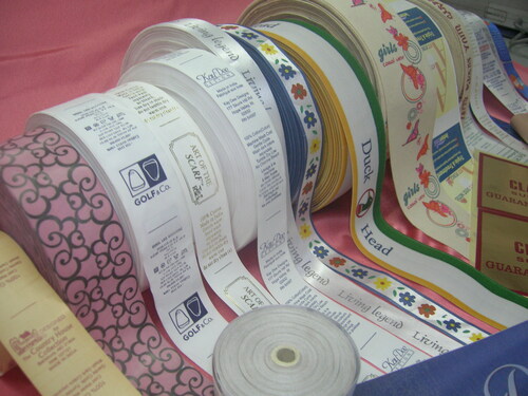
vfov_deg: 41.8
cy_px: 198
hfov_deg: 54.0
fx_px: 519
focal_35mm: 34
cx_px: 264
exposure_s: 1/29.1
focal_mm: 5.7
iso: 118
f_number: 2.9
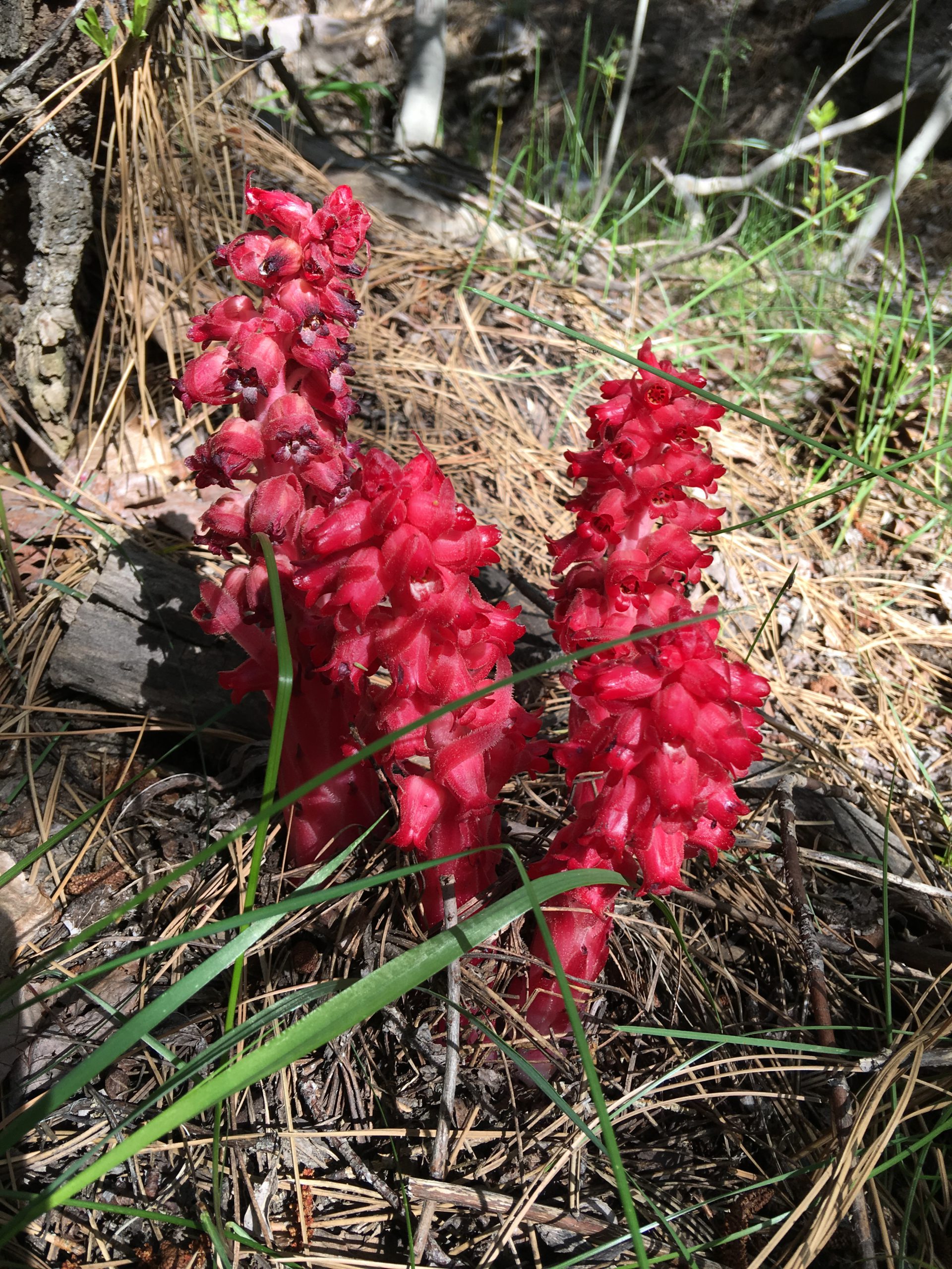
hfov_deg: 48.2
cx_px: 476
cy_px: 634
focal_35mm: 29
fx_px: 1063
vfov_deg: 61.7
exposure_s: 1/330
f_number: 2.2
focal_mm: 4.15
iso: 25
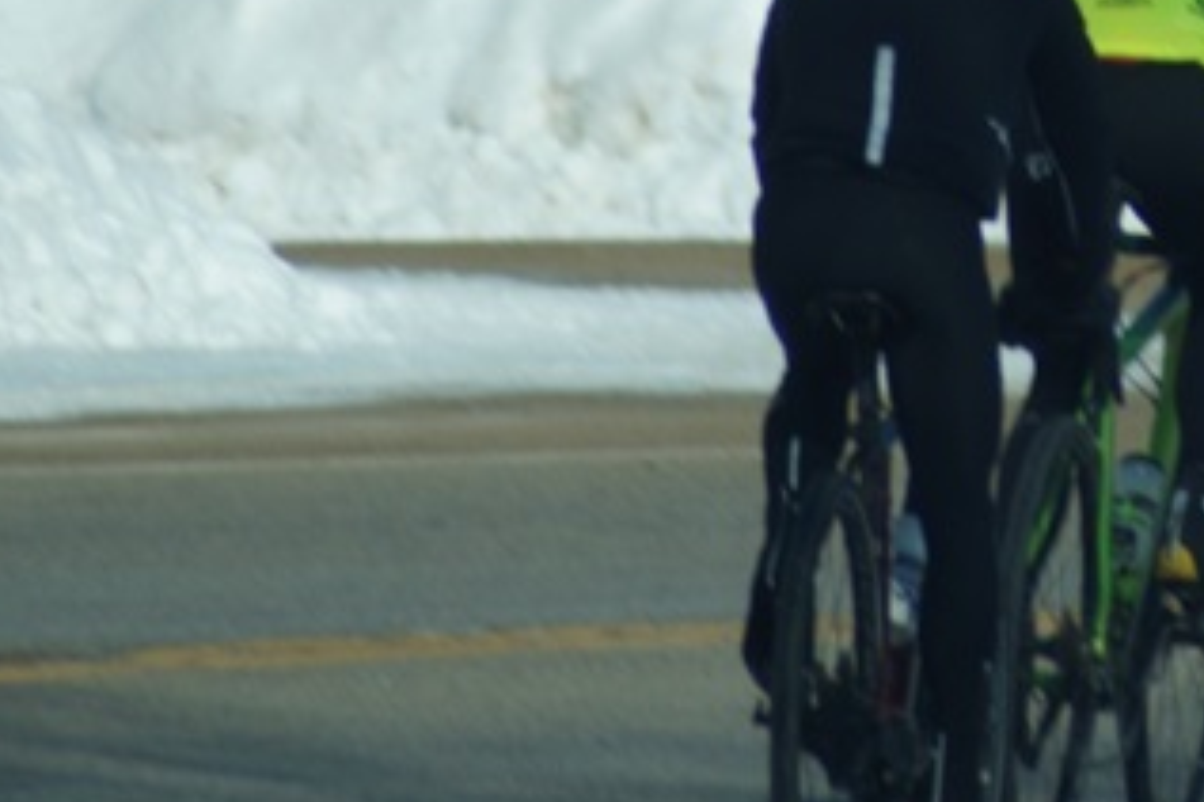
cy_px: -160
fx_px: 48534
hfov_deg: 1.4
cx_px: 1196
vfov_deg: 0.9
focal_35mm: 1452
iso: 100
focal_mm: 300
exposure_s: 1/640
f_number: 6.3
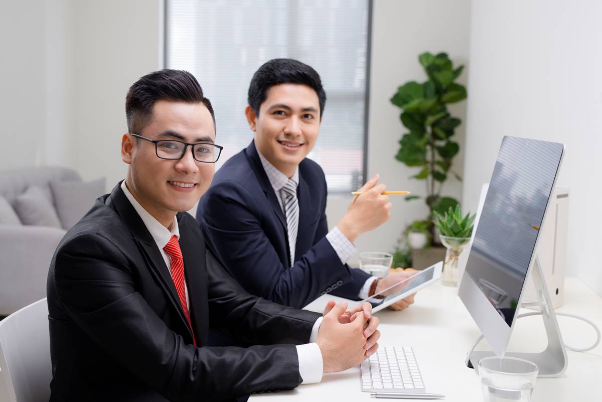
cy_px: 201
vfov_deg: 27.0
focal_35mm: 50
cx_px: 301
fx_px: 836
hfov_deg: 39.6
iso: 200
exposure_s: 1/200
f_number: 4.5
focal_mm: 50
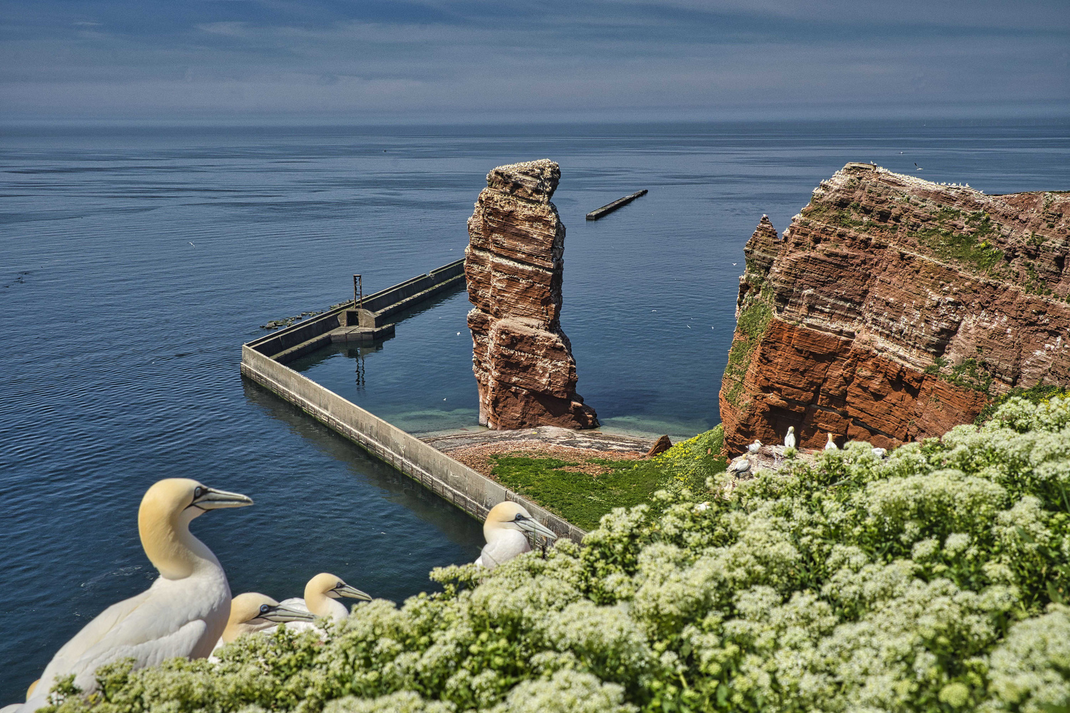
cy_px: 356
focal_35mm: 41
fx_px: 1219
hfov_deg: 47.4
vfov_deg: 32.6
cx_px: 535
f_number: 11
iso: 400
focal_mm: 41
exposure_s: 1/500
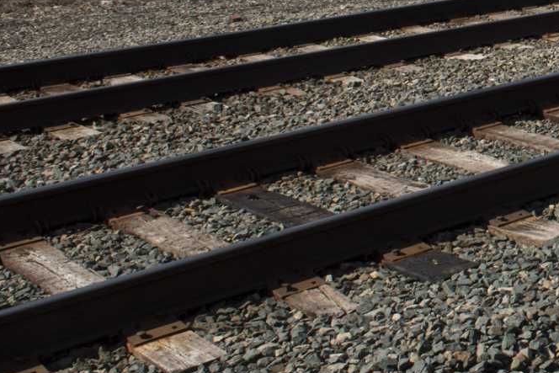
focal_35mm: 74
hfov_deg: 22.3
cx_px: 845
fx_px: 1149
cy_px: 28
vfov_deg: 18.1
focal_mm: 24
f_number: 22
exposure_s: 1/320
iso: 800
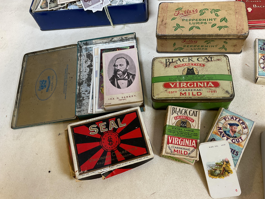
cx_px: 132
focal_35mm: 29
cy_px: 100
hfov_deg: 61.7
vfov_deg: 48.2
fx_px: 222
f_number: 1.8
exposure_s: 1/100
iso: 50
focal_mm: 3
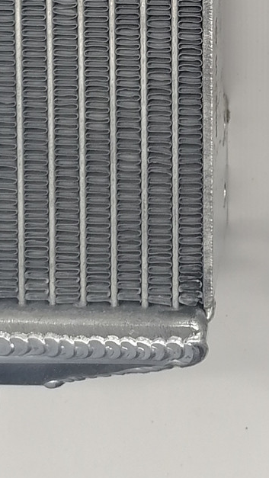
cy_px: -150
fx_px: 1267
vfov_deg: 19.6
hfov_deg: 12.0
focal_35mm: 100
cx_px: 267
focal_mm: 5.3
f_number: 1.8
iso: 50
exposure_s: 1/124
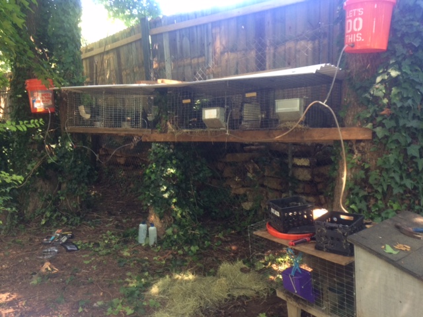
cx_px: 212
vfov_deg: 48.2
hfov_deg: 61.7
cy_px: 158
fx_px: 354
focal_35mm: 29
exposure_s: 1/30
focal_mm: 4.15
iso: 64
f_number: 2.2
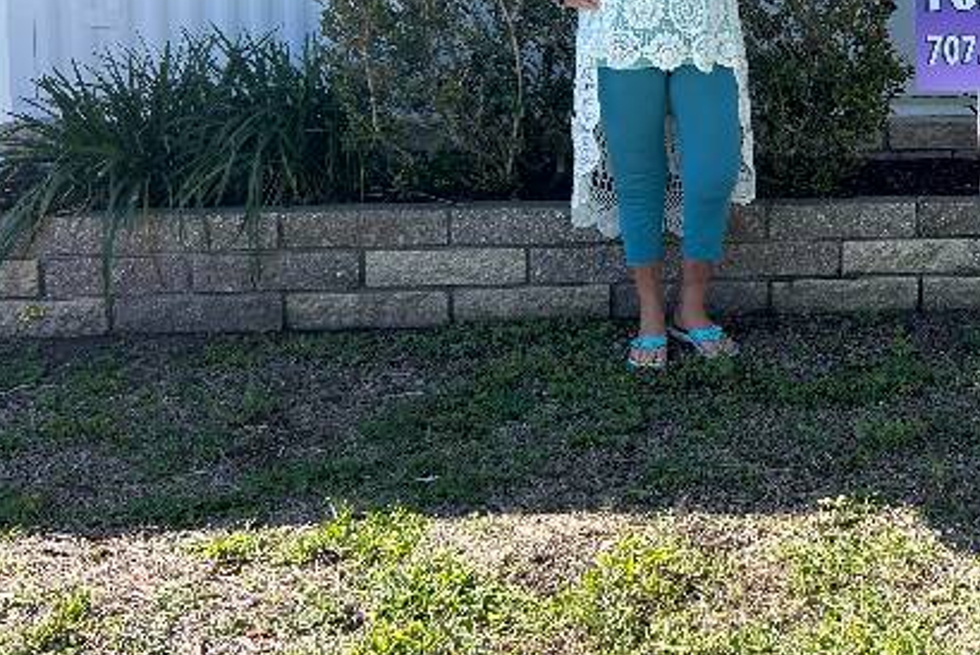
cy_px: 73
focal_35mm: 56
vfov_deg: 23.6
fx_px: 1525
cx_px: 915
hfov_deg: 33.4
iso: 50
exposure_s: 1/1412
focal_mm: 5.7
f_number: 1.5
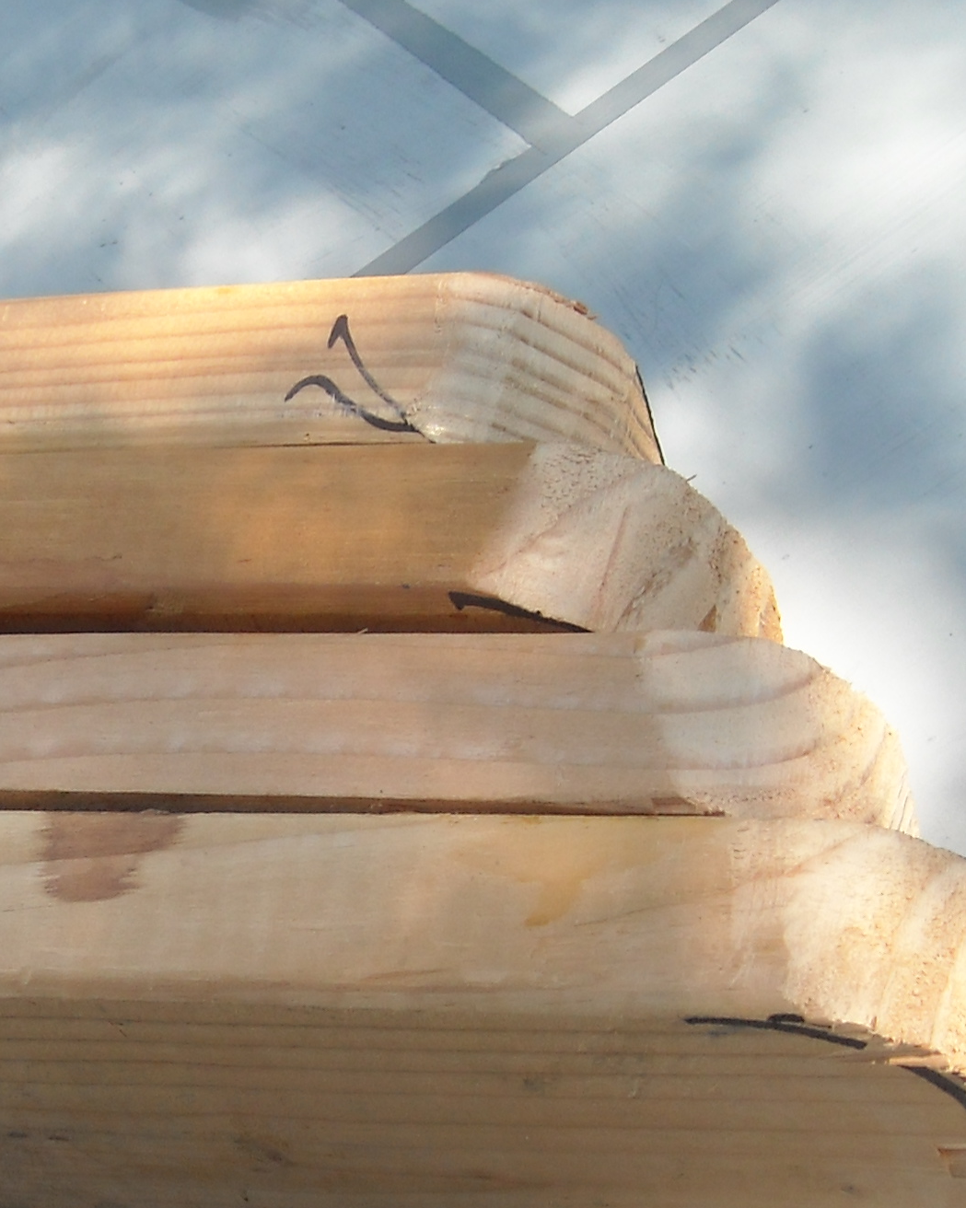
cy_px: 876
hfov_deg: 17.3
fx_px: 3039
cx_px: -164
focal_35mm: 85
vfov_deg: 22.3
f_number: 2.8
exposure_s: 1/250
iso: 73
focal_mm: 5.7
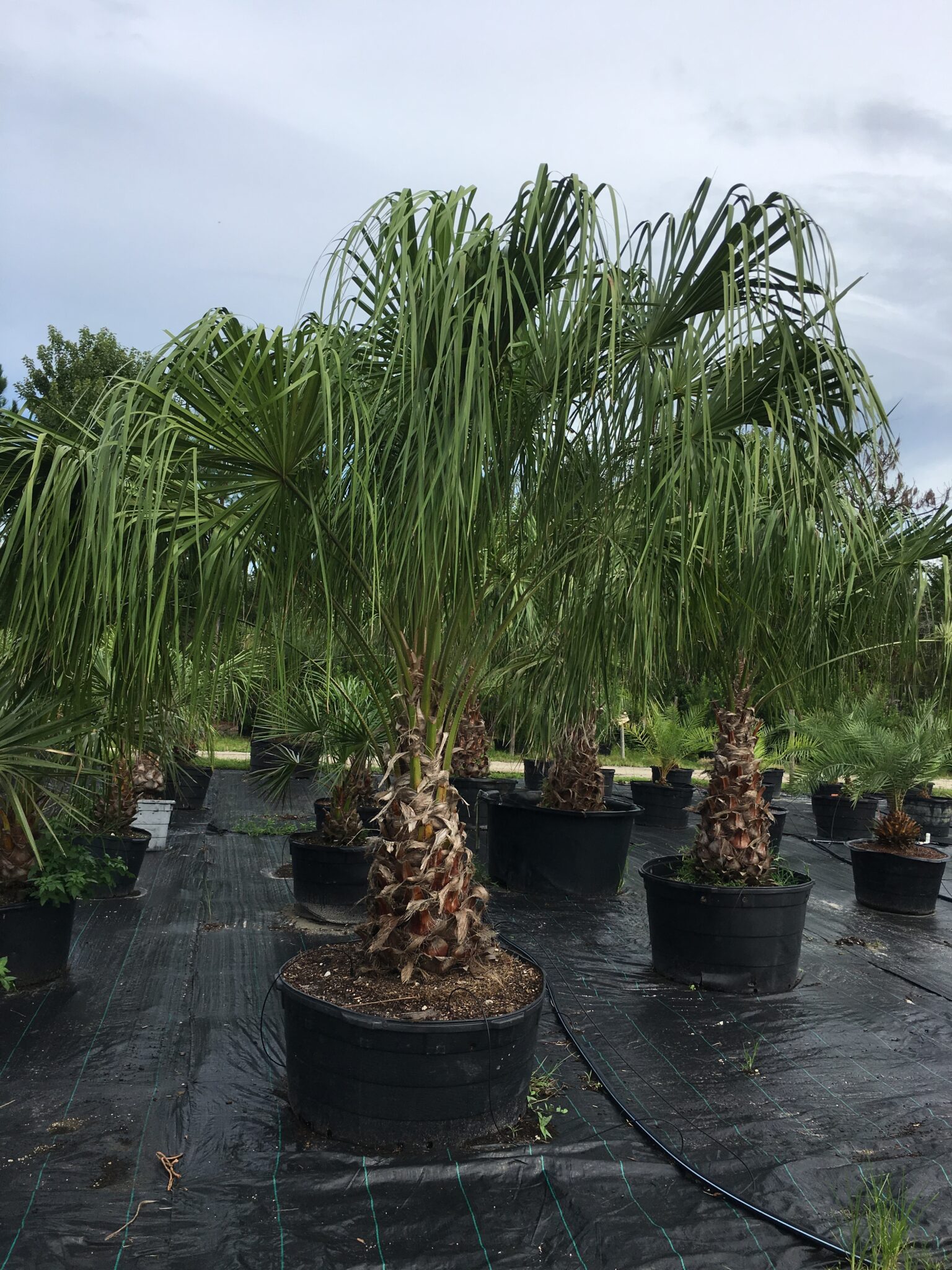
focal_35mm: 29
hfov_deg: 48.2
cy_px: 635
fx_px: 1063
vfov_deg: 61.7
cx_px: 476
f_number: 2.2
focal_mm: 4.15
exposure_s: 1/927
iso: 25
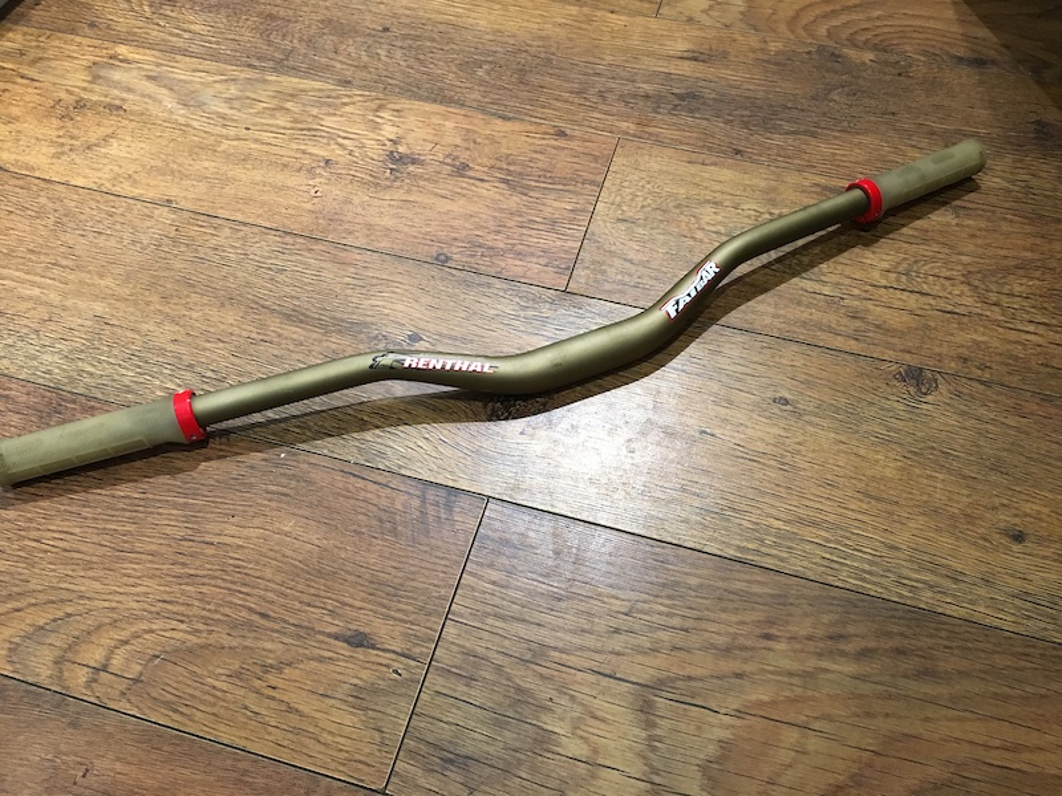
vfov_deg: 48.2
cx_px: 531
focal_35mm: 29
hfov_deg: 61.7
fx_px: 890
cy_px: 398
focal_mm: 4.15
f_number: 2.2
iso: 200
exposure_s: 1/33
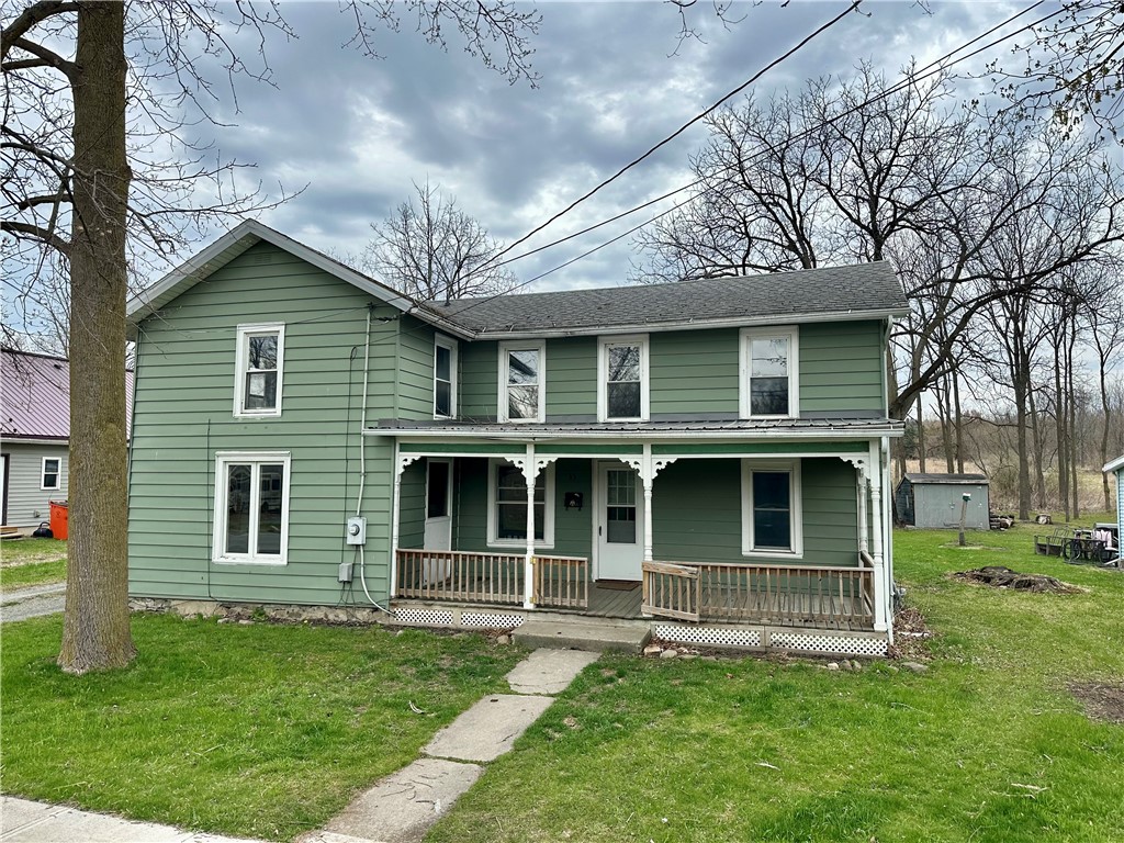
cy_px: 422
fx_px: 779
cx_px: 562
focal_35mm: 24
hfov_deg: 71.6
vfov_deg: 56.8
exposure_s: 1/2155
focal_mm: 6.86
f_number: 1.78
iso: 80
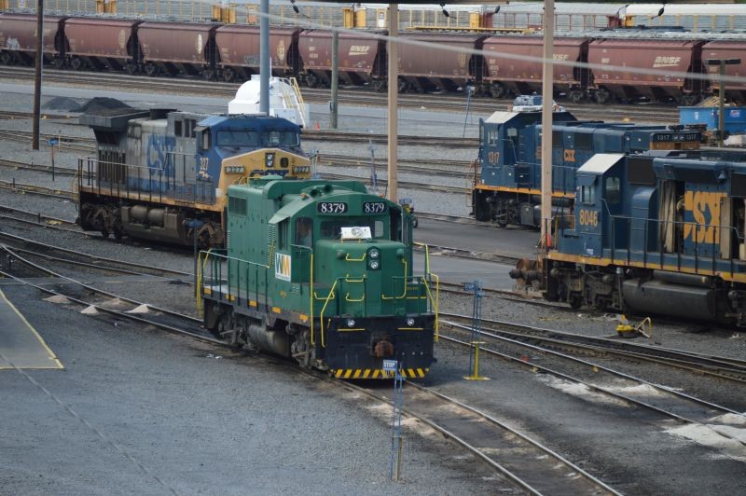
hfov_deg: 6.9
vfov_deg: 4.6
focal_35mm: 300
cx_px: 373
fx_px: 6211
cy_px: 248
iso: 400
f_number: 5.6
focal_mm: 200
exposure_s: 1/800
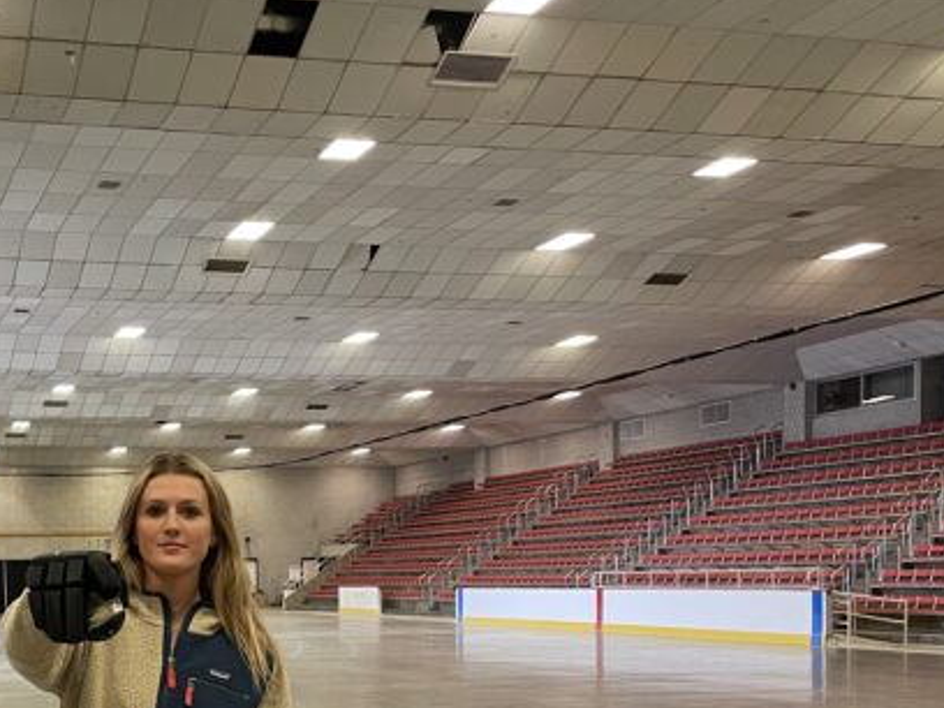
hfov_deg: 35.6
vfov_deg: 27.5
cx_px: 120
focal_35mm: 51
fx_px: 1391
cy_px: 641
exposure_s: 1/60
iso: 160
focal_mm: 4.2
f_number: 1.6
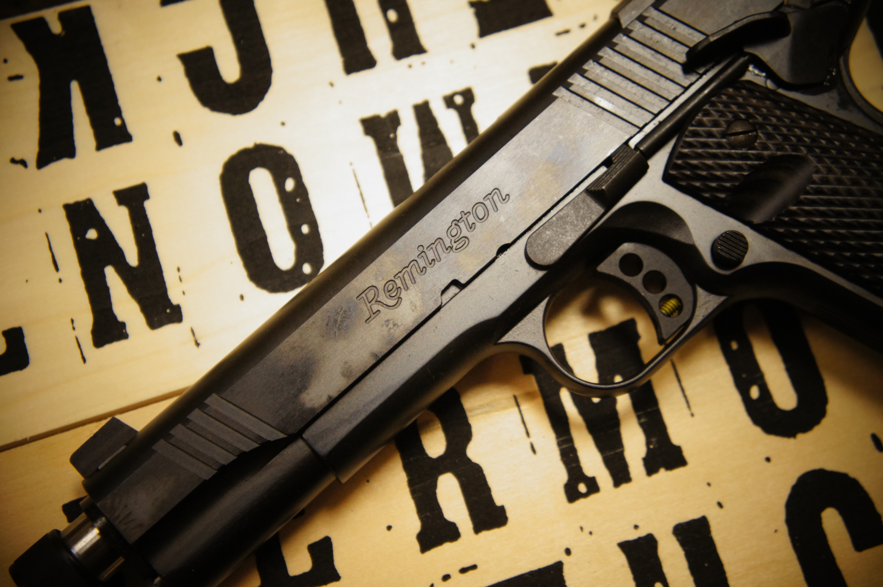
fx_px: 1397
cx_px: 442
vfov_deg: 23.7
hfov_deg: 35.1
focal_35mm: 57
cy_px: 294
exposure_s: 1/60
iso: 800
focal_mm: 38
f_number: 4.5
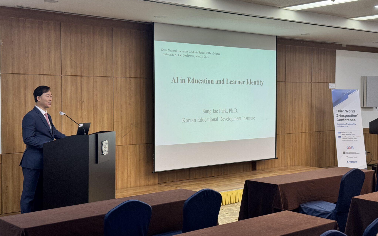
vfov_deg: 25.3
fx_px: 525
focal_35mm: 51
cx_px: 189
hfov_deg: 39.6
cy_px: 113
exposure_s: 1/60
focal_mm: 6.76
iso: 64
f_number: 1.78
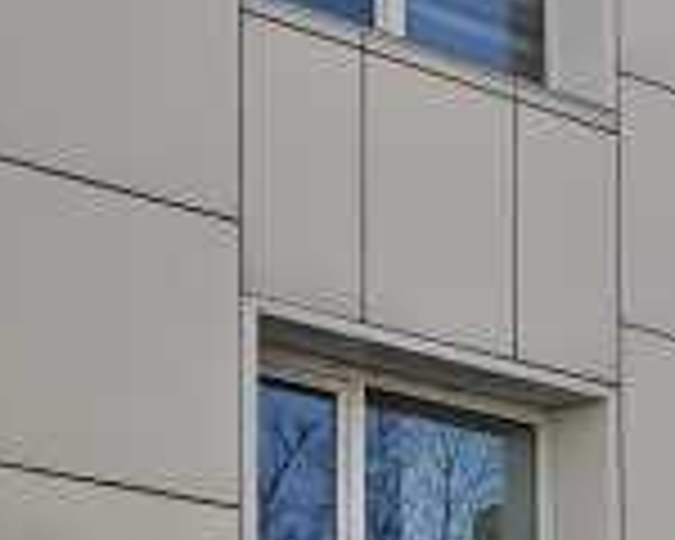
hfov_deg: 13.6
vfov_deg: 10.7
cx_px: 1030
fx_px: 2657
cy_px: 1044
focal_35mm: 133
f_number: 2.2
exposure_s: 1/896
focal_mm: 2.35
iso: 50
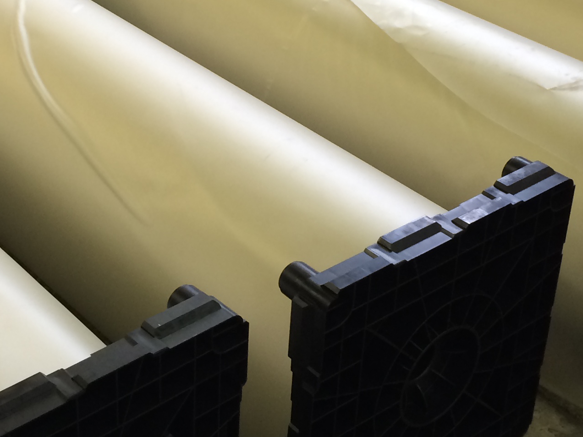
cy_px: 98
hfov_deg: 25.2
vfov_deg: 19.0
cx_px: 179
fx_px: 1297
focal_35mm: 77
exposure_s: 1/33
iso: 125
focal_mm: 4.12
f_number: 2.2
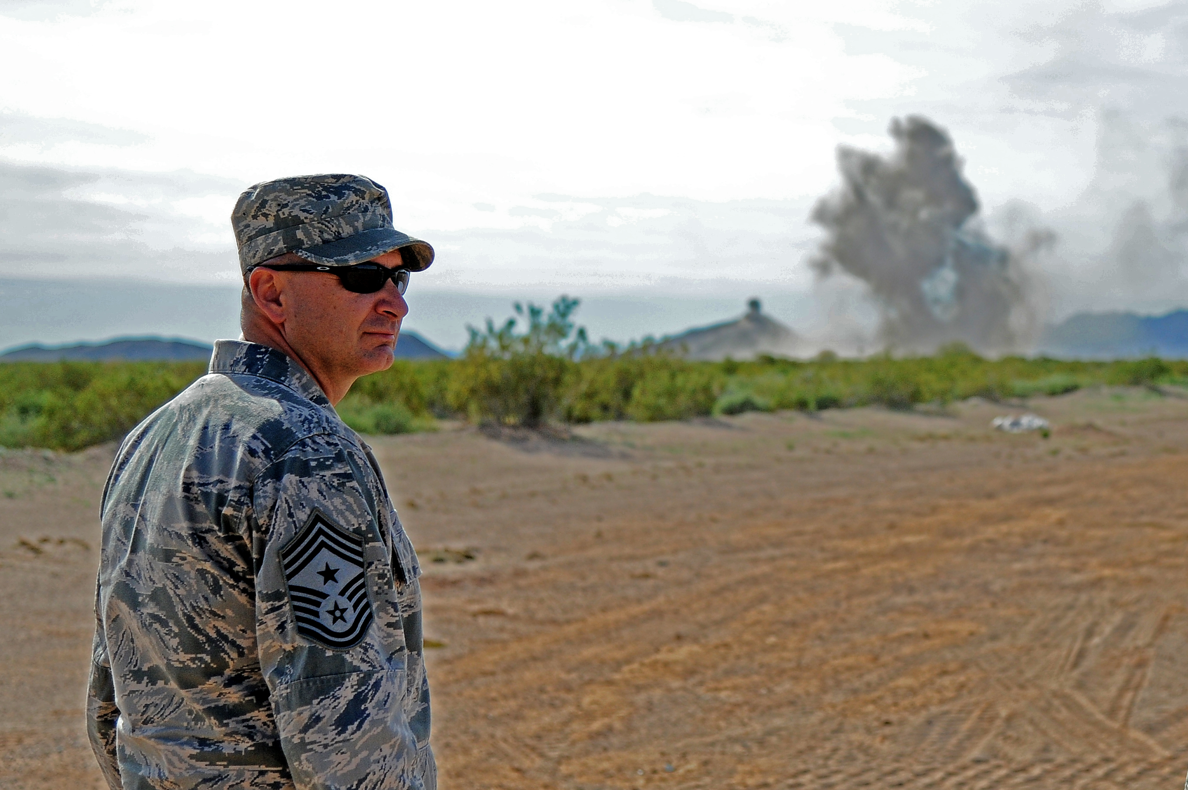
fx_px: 1583
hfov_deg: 41.1
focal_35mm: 48
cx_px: 594
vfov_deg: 28.0
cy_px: 395
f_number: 4
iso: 1000
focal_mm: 48
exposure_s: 1/8000
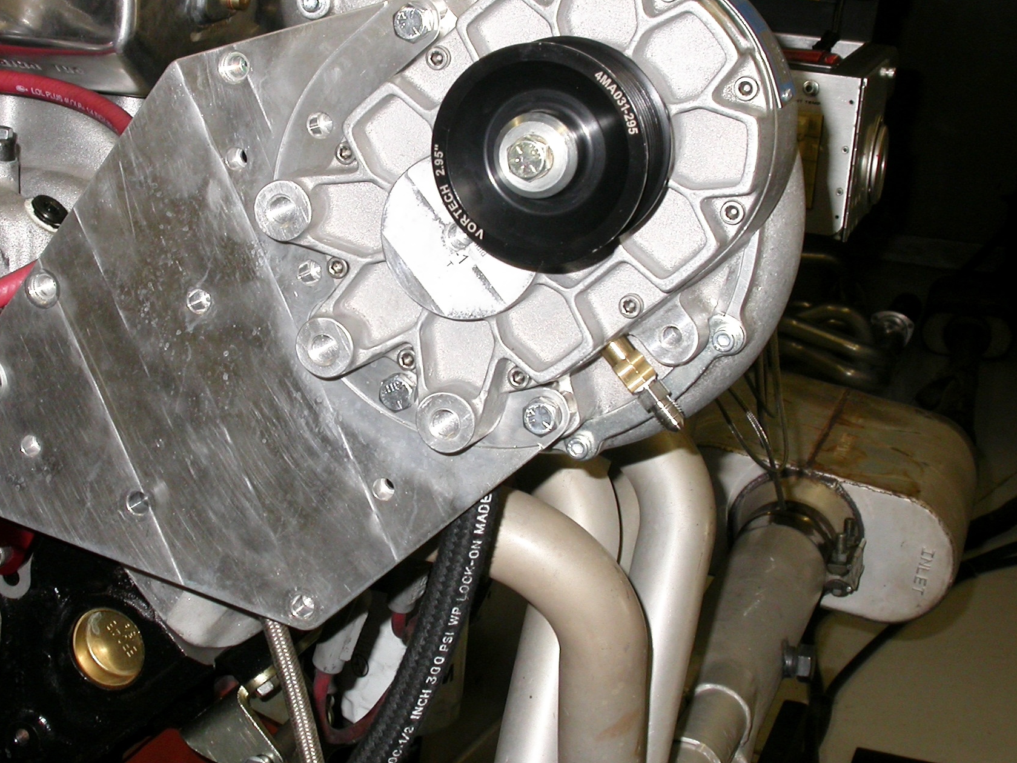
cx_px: 361
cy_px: 320
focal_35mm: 69
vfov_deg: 21.3
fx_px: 2027
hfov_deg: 28.0
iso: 100
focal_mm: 10.7
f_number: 5.9
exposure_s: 1/60
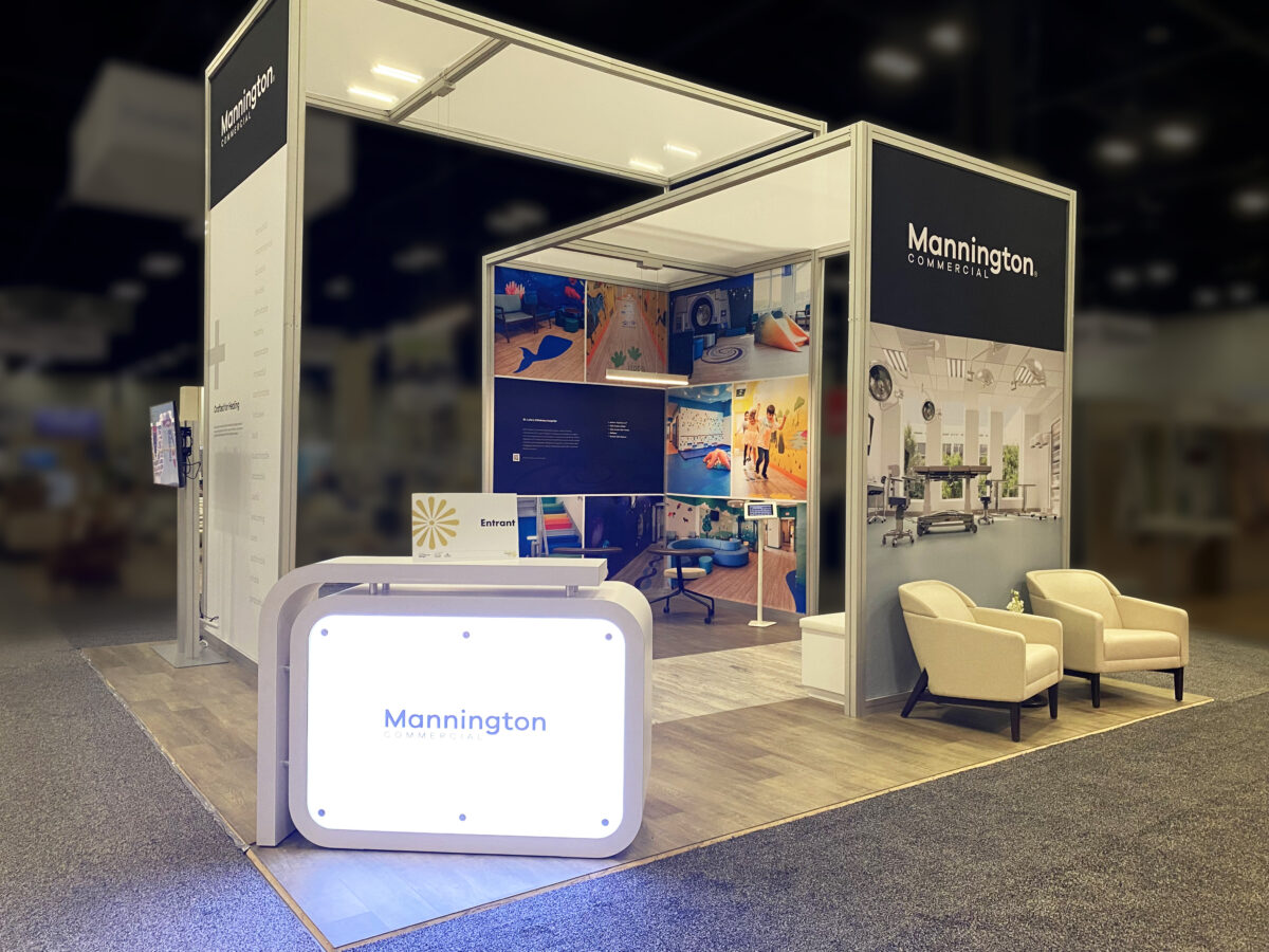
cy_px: 476
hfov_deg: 67.3
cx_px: 634
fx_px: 953
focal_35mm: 26
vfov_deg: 53.1
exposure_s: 1/60
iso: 160
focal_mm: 4.25
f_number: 1.8
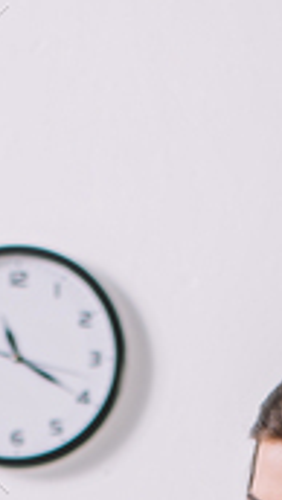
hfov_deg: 6.5
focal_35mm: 188
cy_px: 1096
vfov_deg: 10.3
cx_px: 186
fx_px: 2494
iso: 100
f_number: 2.8
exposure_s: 1/200
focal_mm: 35
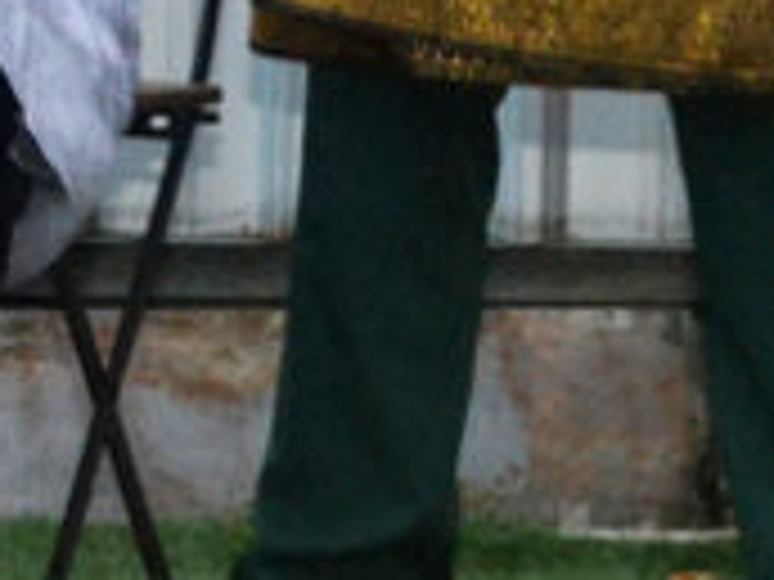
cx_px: -878
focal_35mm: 364
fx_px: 8139
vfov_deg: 4.0
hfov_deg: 5.3
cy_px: -607
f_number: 7.1
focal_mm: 38
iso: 1600
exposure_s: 1/125
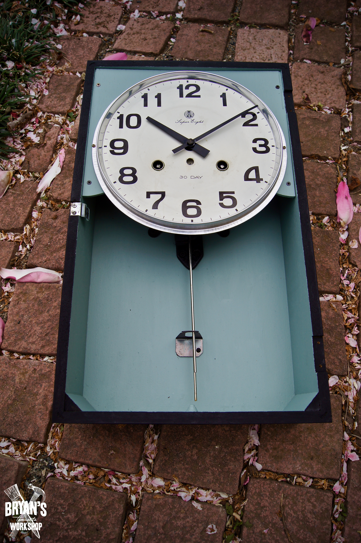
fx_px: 407
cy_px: 272
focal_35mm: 27
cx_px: 180
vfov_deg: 67.4
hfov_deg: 47.8
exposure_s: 1/125
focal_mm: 18
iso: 100
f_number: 7.1
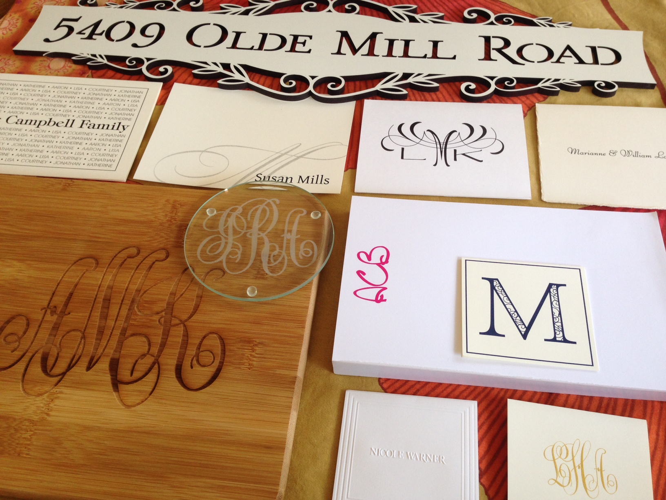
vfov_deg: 42.9
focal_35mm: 33
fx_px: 635
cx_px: 333
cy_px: 250
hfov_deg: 55.4
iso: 64
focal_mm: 4.12
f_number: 2.4
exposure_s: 1/20
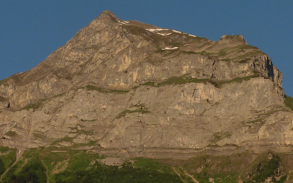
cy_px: 150
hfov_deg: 14.7
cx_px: 94
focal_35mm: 142
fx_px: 1134
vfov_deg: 9.2
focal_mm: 8.5
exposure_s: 1/640
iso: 125
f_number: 5.6
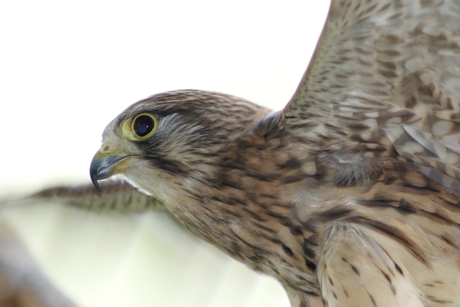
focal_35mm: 450
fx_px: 5750
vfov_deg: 3.1
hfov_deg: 4.6
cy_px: 154
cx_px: 230
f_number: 5.6
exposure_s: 1/125
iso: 200
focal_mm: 300
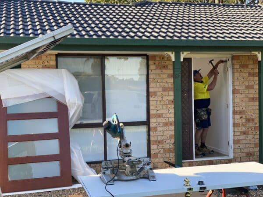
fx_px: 395
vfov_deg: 28.0
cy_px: 98
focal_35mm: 52
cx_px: 132
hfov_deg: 36.8
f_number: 2
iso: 20
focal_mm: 6
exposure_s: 1/163
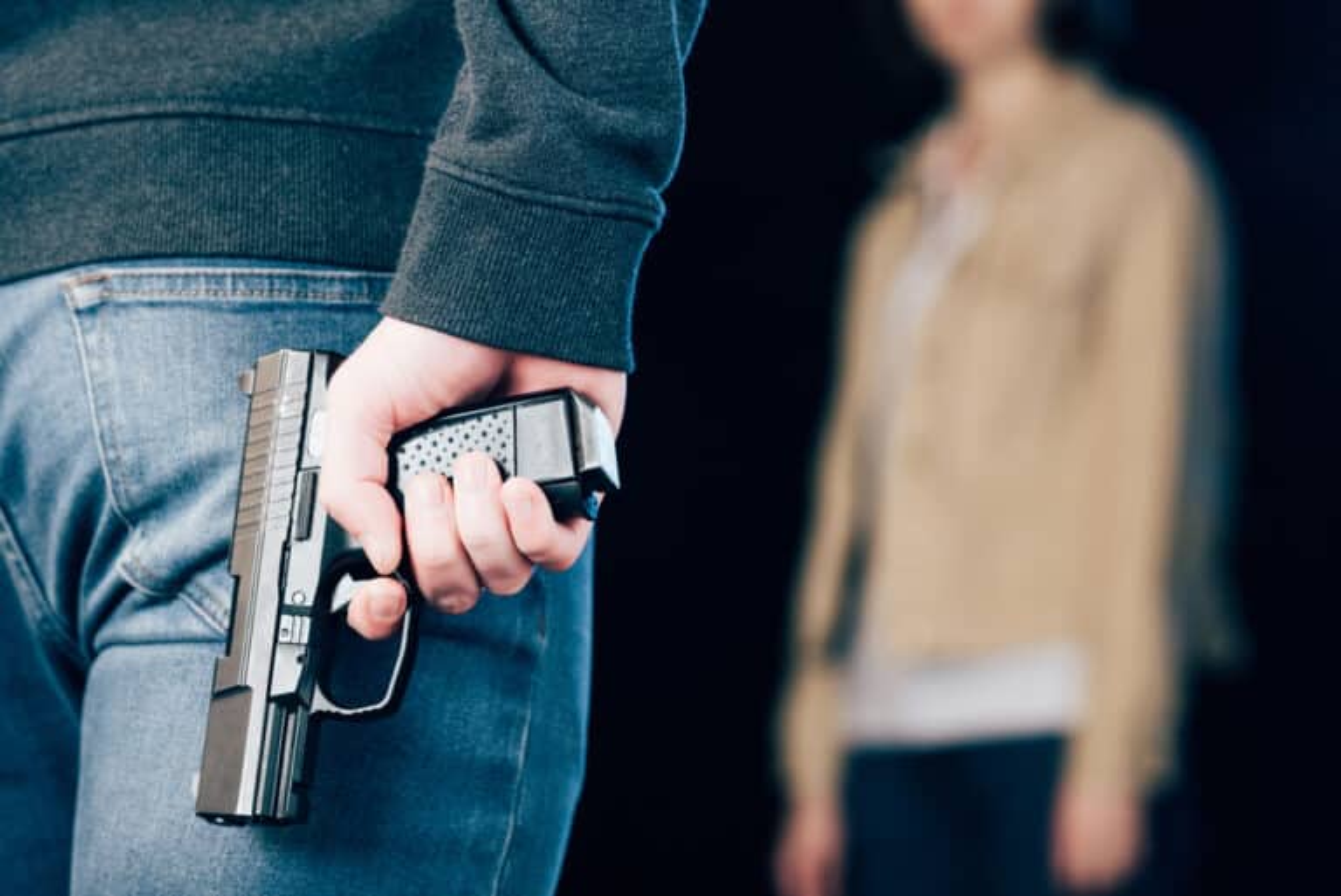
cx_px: 670
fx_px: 5218
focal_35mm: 140
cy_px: 448
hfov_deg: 14.6
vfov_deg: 9.8
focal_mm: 140
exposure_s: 1/200
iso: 250
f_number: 5.6
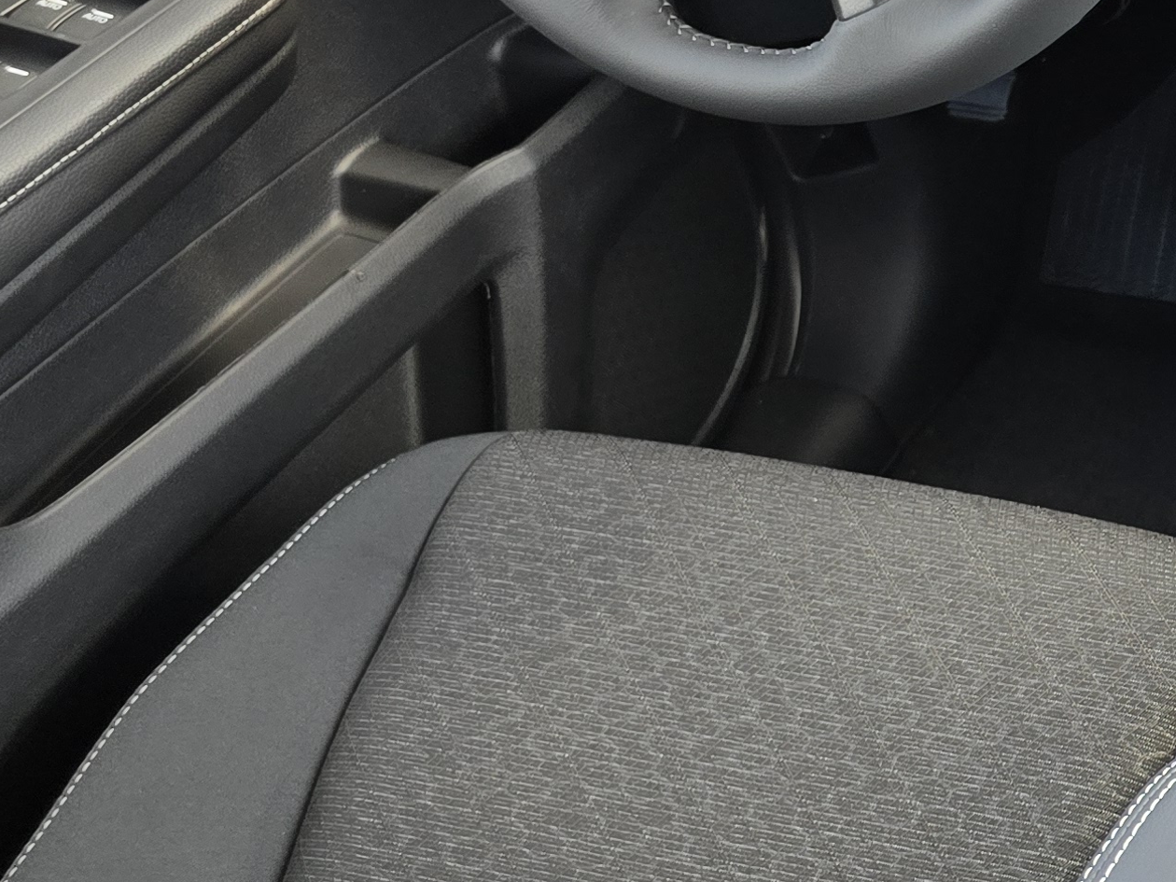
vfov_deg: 20.1
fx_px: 2480
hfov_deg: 21.8
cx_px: 1804
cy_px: 272
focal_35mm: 73
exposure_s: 1/180
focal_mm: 6.3
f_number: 1.7
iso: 80
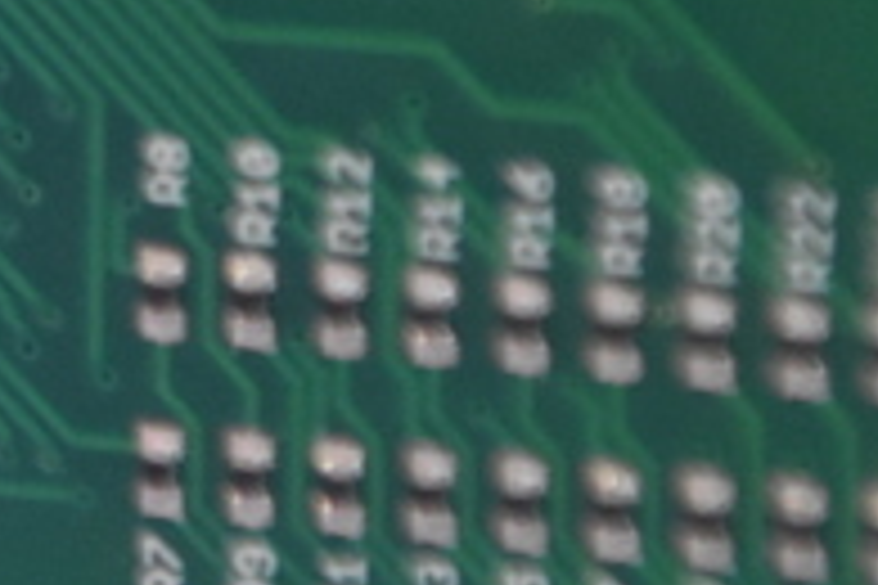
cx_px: -1225
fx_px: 13462
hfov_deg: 3.7
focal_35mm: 552
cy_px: -911
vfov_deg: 2.5
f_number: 4.5
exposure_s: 1/100
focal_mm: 70
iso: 2500
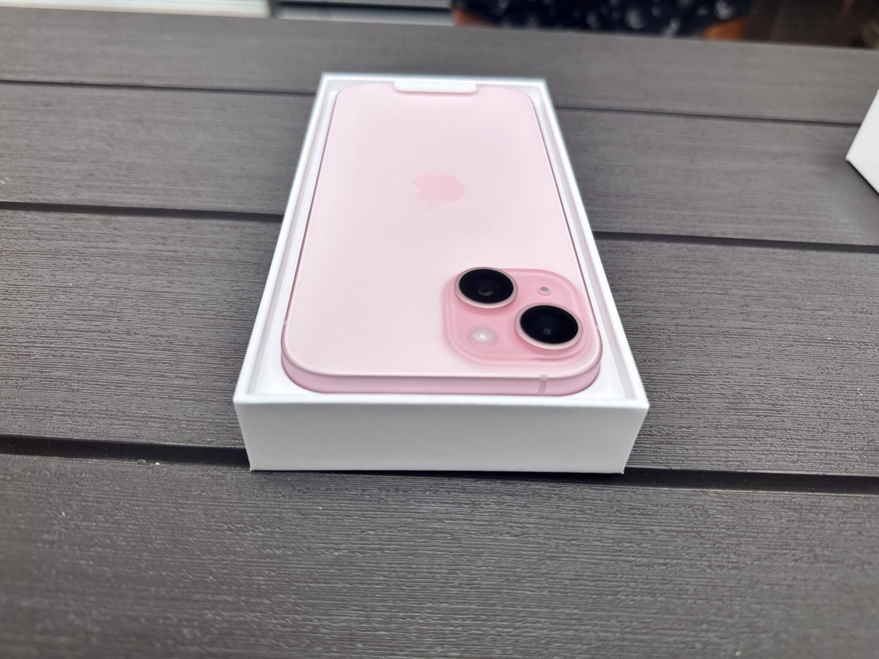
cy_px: 330
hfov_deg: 71.6
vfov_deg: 56.8
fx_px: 609
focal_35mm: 24
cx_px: 440
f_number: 1.78
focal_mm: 6.86
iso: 80
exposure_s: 1/864
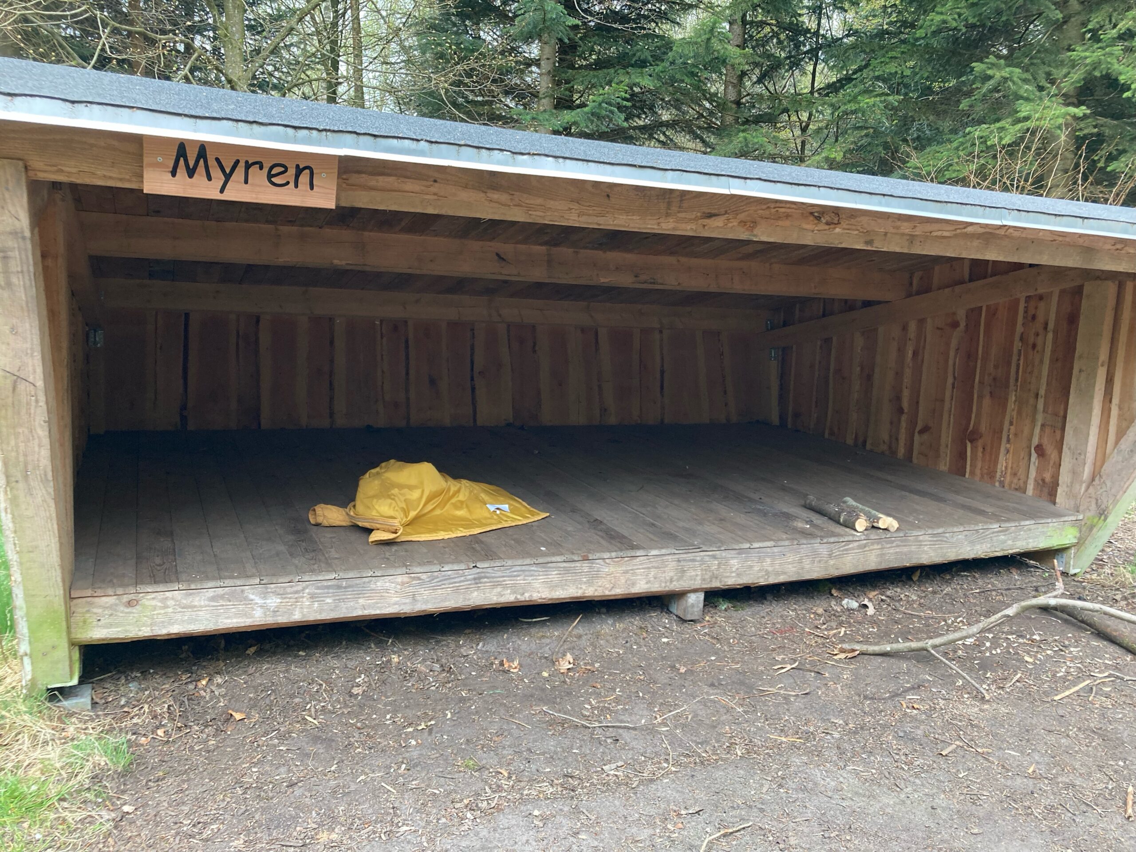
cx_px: 568
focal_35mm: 28
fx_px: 919
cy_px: 426
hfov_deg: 63.4
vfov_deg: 49.7
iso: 80
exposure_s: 1/72
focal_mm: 3.99
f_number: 1.8
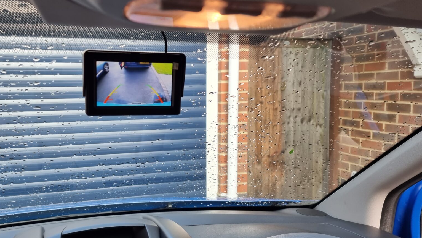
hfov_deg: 56.2
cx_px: 169
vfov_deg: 33.7
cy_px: 130
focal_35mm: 35
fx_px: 392
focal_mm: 6.7
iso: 50
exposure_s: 1/100
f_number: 1.8
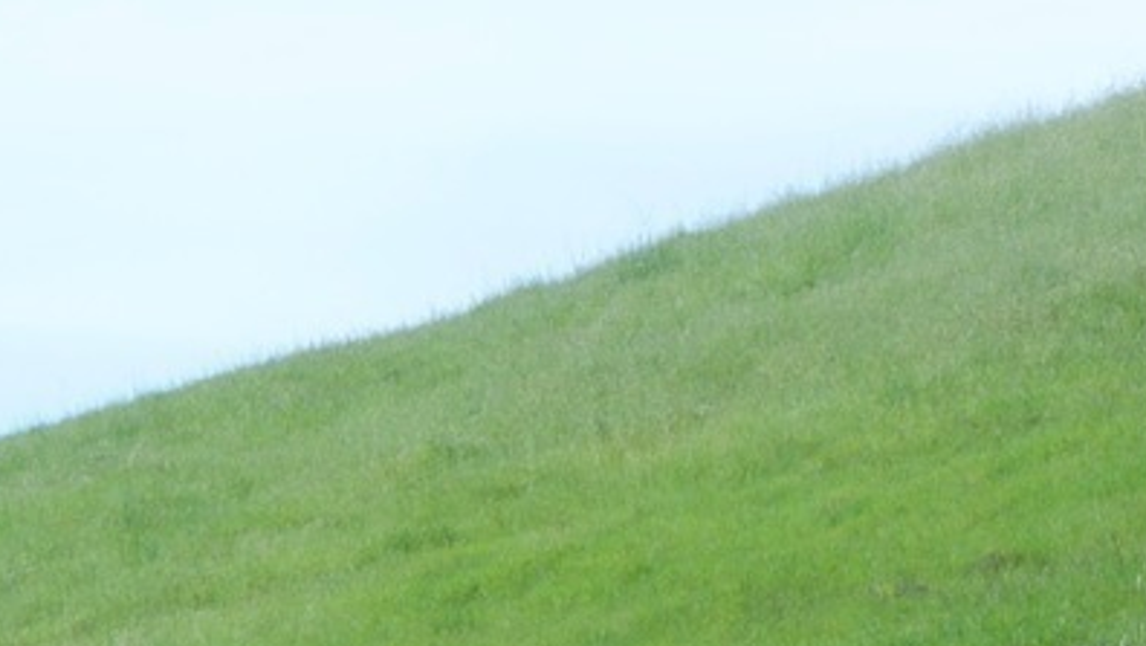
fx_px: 8024
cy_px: 1109
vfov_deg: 4.6
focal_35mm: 264
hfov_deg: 7.7
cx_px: -1432
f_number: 16
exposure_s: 1/100
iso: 400
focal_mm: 50
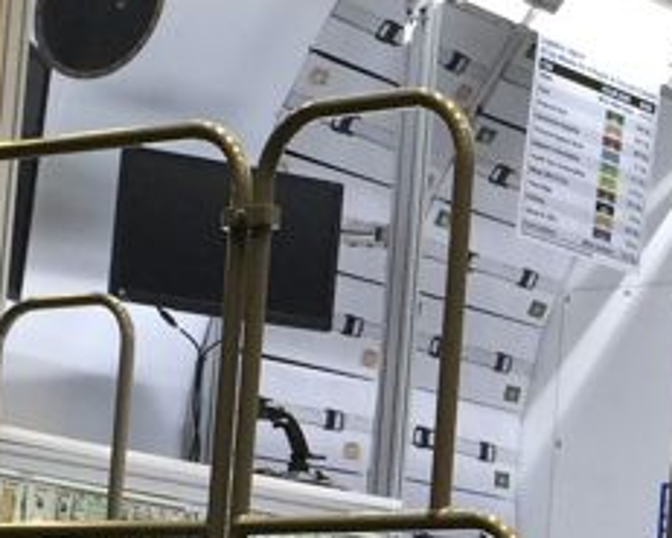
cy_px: 486
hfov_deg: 12.8
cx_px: 806
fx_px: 2925
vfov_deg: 10.5
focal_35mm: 147
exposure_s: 1/30
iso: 64
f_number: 2.2
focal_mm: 4.15
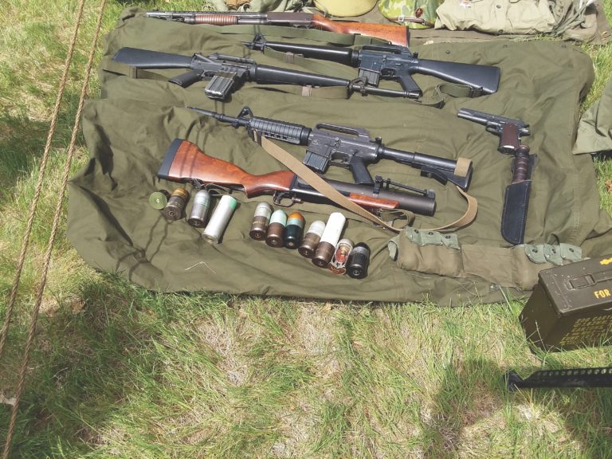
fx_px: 477
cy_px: 230
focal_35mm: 27
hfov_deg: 65.3
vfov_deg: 51.4
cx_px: 306
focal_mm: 2.91
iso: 50
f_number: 1.9
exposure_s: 1/832
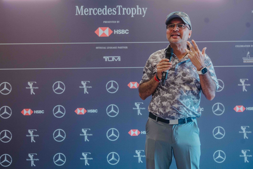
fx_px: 351
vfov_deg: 27.0
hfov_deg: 39.6
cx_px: 126
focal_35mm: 50
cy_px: 84
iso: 1250
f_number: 4
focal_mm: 50
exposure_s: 1/100
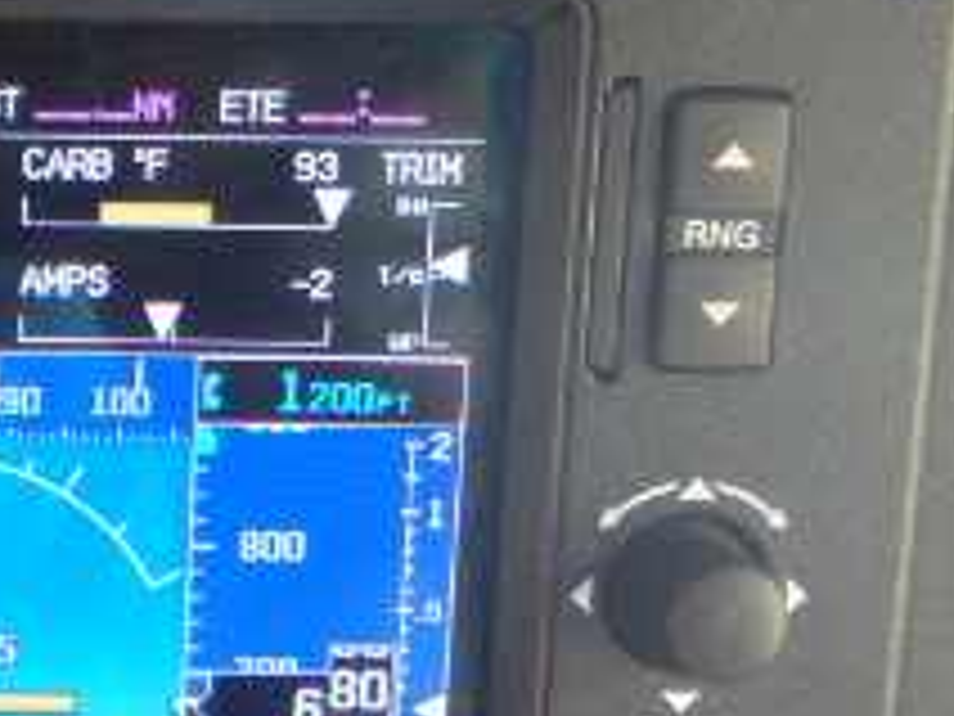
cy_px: 941
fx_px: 3335
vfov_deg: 11.9
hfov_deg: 15.6
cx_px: -234
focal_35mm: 121
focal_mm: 7.3
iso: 640
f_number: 4.7
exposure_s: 1/40
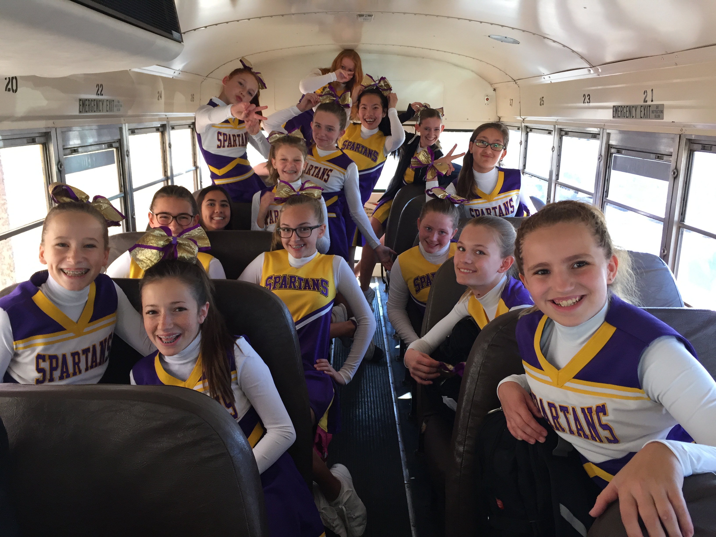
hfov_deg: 61.7
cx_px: 358
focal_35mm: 29
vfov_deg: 48.2
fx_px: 600
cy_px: 268
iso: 40
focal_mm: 4.15
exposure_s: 1/30
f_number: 2.2
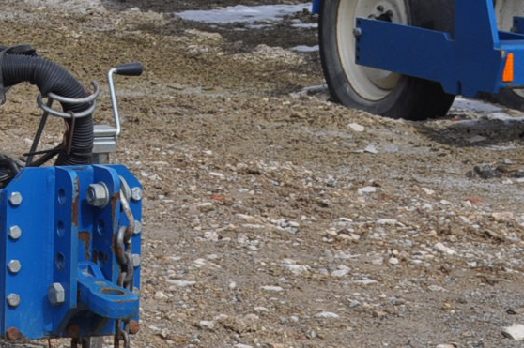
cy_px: -154
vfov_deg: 6.2
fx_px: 3185
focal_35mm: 219
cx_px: -439
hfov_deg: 9.0
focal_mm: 38
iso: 200
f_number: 10
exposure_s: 1/400
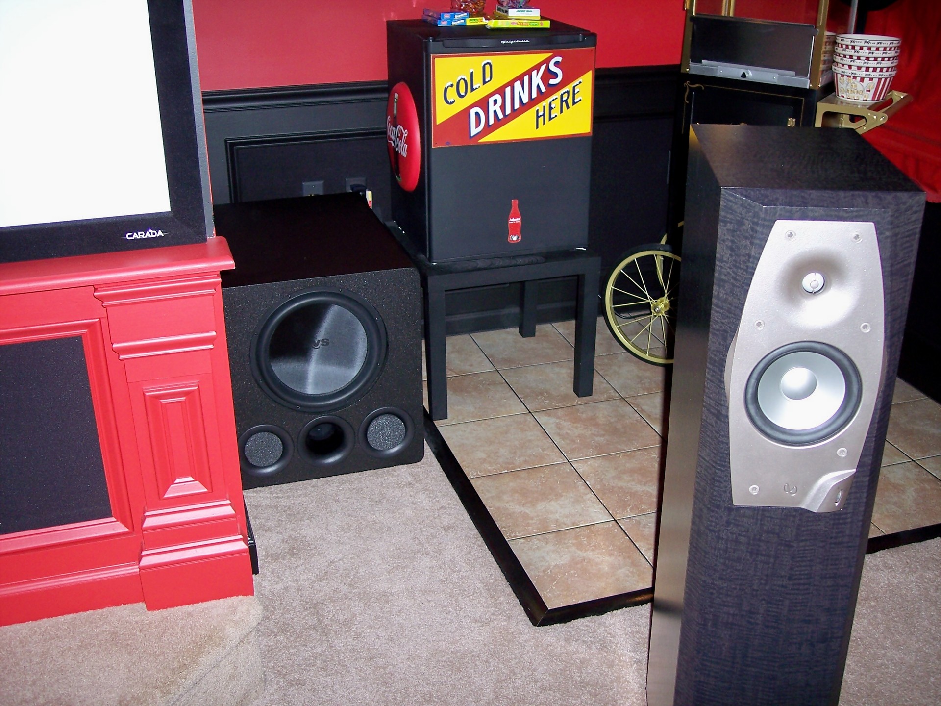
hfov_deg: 47.9
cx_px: 470
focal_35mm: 39
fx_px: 1060
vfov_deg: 36.8
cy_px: 353
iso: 100
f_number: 2.8
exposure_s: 1/60
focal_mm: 8
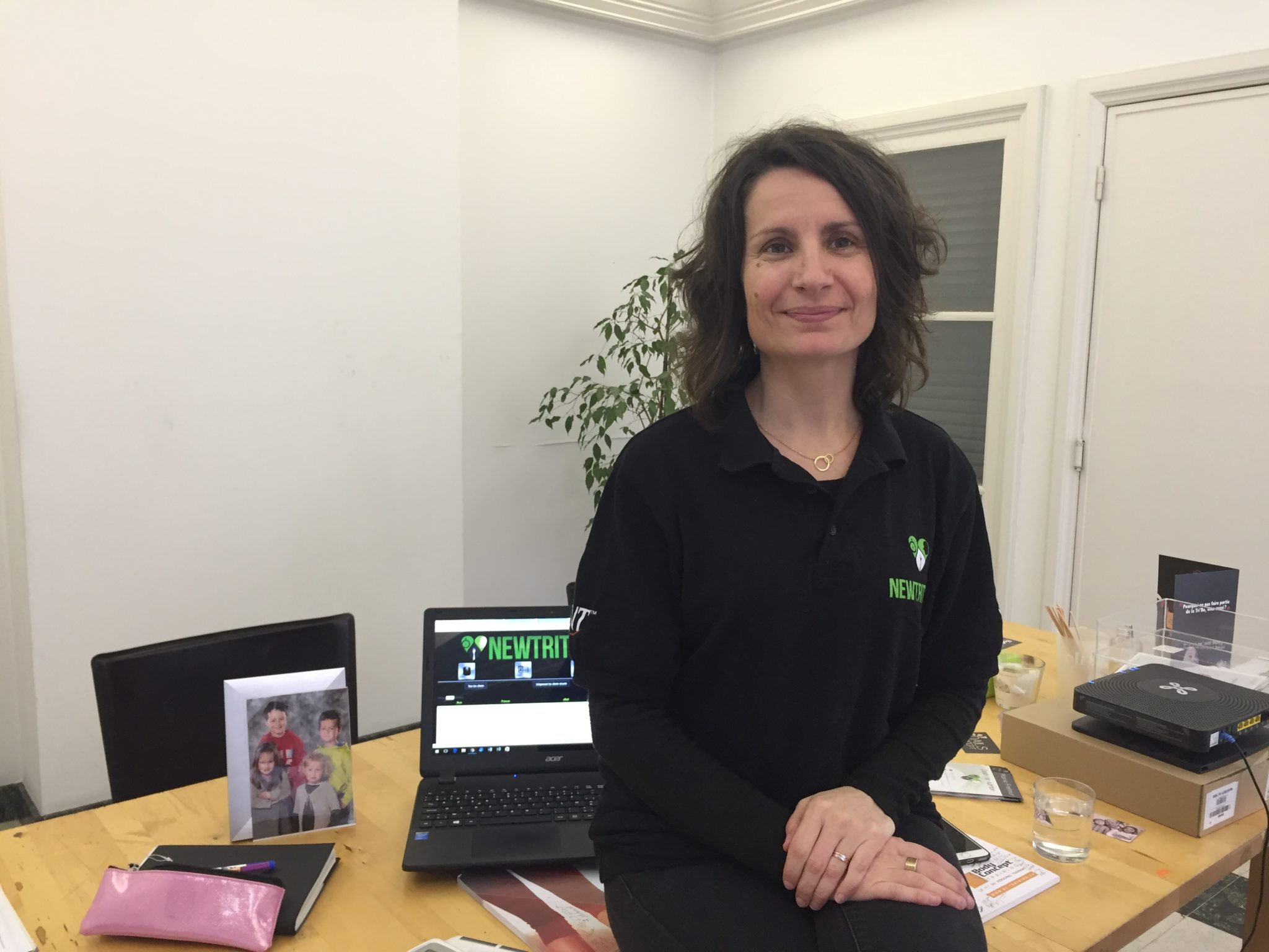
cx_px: 634
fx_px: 1063
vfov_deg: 48.2
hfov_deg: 61.7
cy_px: 476
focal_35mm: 29
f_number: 2.2
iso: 125
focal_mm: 4.15
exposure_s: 1/33
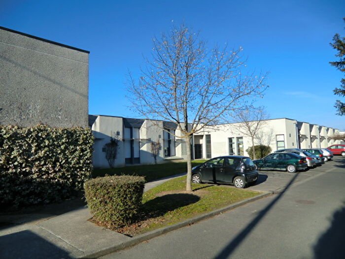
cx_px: 172
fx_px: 239
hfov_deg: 71.6
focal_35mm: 24
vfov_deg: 56.8
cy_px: 130
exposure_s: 1/800
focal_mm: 4.3
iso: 64
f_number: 3.2
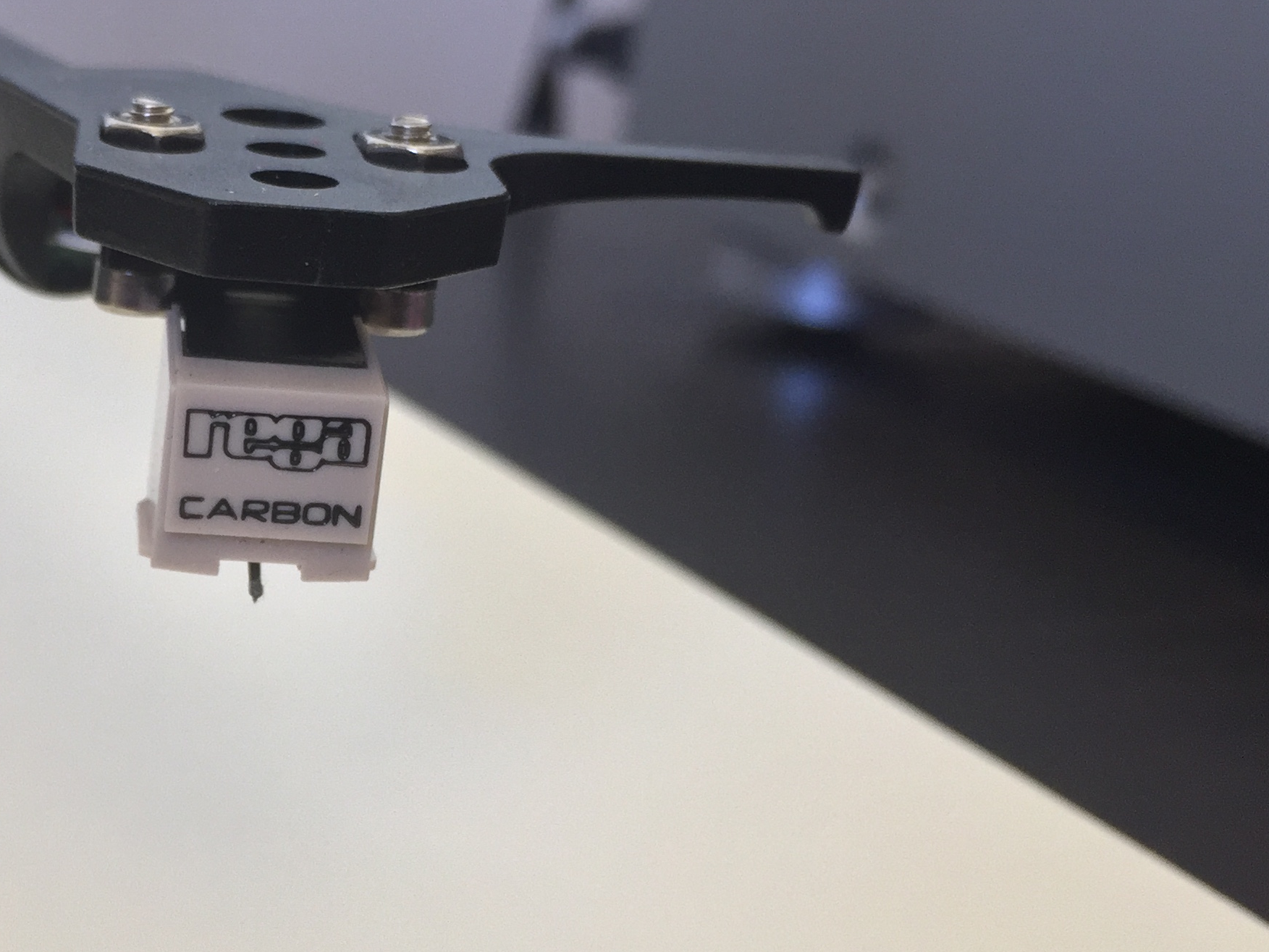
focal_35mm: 54
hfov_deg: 34.1
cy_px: 578
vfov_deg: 27.0
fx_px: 1980
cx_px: 198
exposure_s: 1/33
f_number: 2.2
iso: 64
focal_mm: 4.15
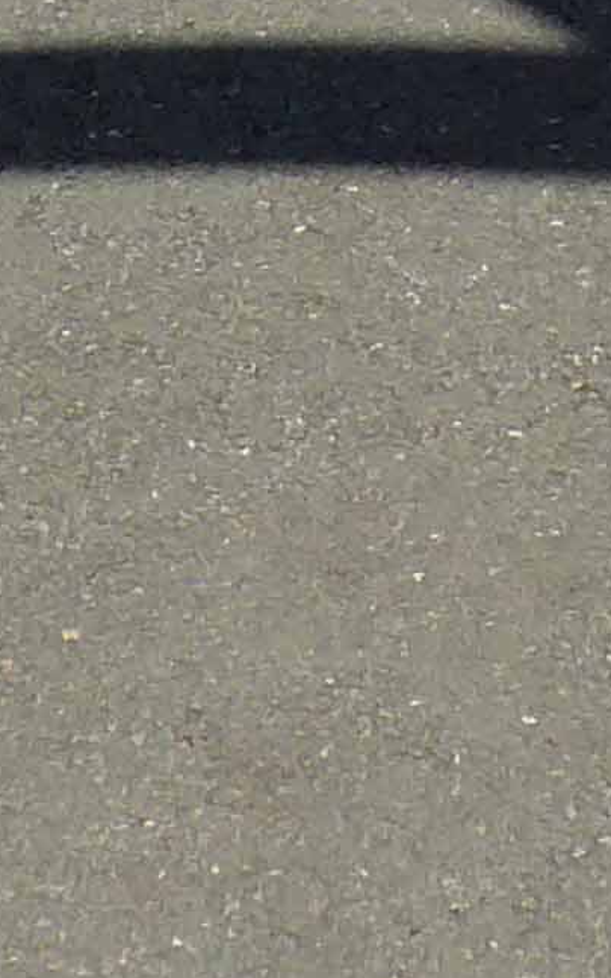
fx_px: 6292
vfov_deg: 8.0
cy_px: -1592
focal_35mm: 236
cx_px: 709
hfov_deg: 5.5
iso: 80
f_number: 3.7
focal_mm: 6.3
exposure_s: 1/500
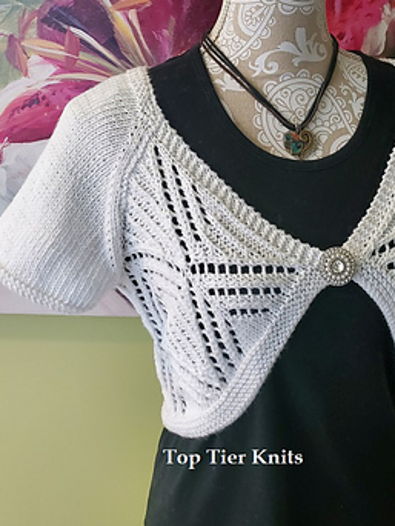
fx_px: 577
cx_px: 256
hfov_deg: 37.4
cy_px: 154
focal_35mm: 38
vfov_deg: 47.7
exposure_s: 1/40
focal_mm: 4.3
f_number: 1.5
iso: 200
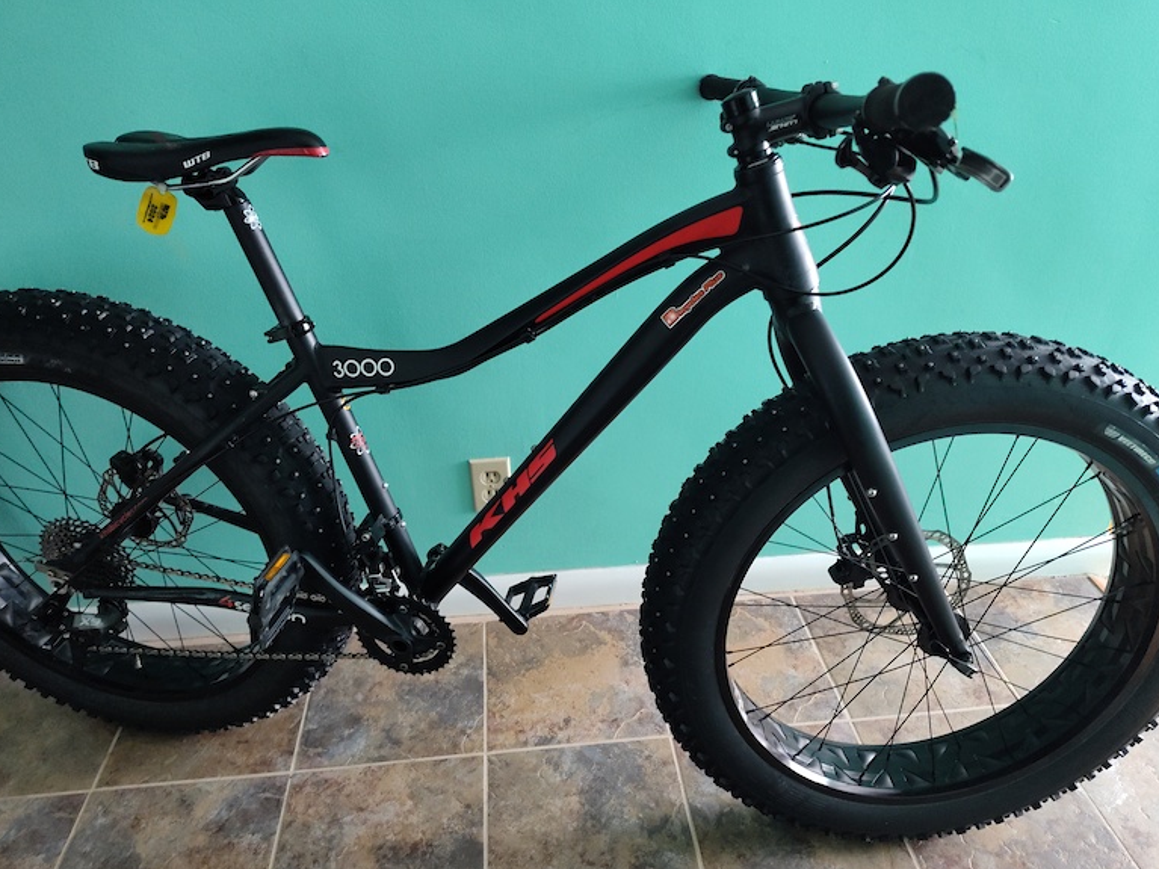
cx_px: 583
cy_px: 446
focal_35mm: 24
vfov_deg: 56.8
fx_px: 803
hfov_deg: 71.6
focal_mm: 5.56
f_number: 1.8
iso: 1131
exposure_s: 1/60
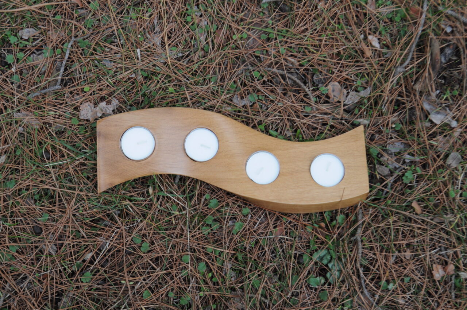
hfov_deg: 33.4
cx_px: 234
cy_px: 155
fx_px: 777
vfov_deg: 22.6
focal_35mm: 60
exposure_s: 1/125
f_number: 7.1
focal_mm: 40
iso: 200
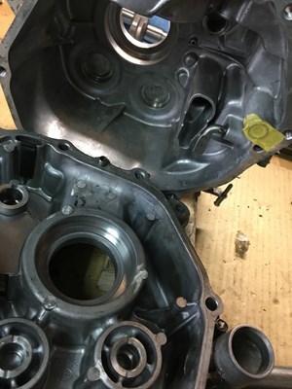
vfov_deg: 61.7
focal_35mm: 29
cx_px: 146
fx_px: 326
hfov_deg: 48.2
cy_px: 194
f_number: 2.2
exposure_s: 1/33
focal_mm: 4.15
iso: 125
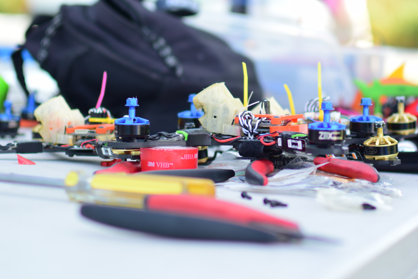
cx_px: 209
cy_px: 140
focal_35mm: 94
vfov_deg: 14.6
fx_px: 1091
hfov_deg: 21.7
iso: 160
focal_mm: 35
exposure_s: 1/500
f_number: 1.8
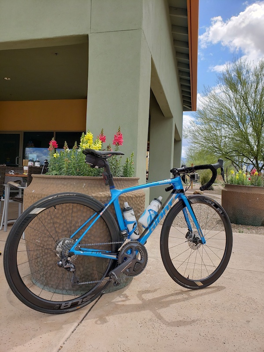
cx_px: 132
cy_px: 176
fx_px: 264
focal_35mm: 26
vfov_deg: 67.3
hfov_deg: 53.1
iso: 50
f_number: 2.4
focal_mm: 4.3
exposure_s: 1/914
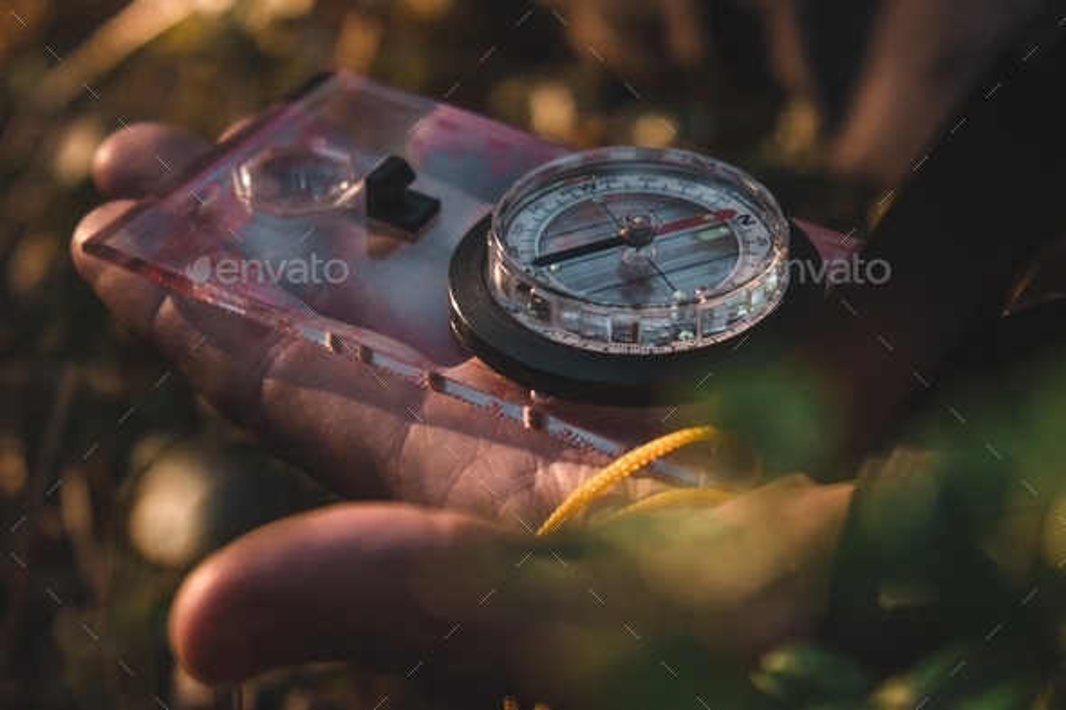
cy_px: 355
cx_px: 533
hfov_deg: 24.5
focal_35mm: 83
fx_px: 2457
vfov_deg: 16.4
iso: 800
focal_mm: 55
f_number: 4
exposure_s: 1/125
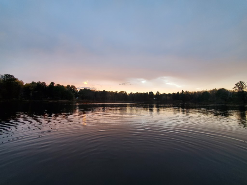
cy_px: 92
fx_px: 93
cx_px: 124
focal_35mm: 13
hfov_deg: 106.2
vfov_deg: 89.9
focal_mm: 1.8
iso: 200
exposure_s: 1/50
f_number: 2.2
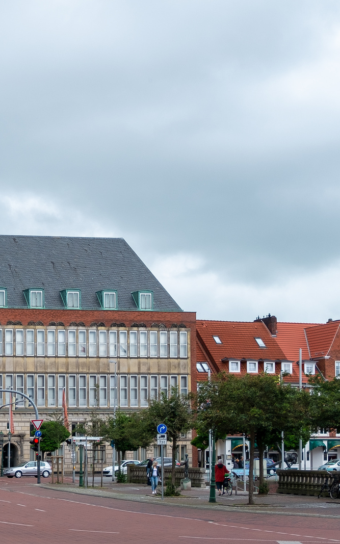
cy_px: 270
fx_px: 964
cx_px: -57
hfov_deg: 19.0
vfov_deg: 31.5
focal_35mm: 65
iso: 200
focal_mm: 28.2
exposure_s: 1/750
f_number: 4.5
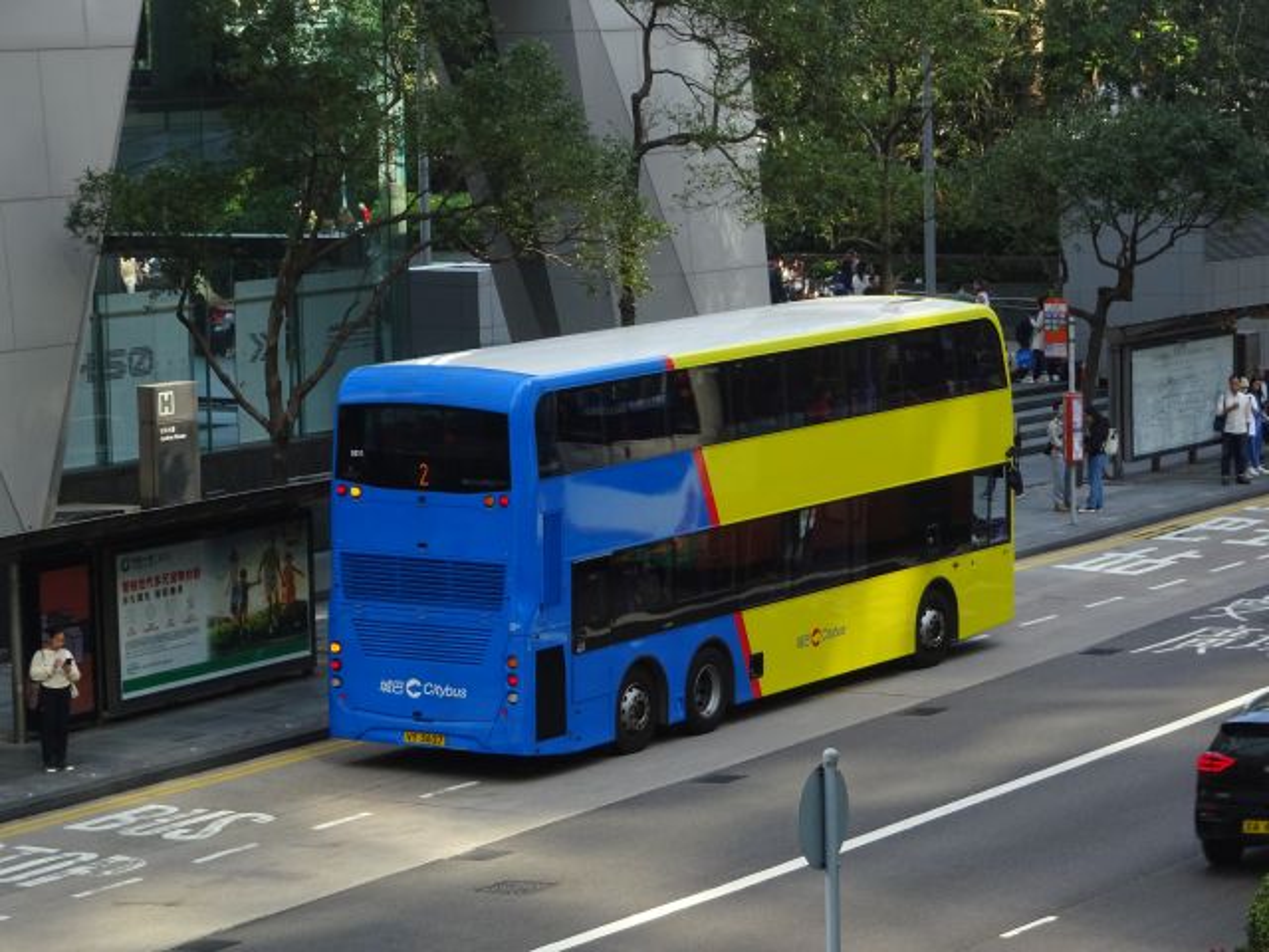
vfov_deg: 11.0
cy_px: 476
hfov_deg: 14.6
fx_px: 4949
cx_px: 634
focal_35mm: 135
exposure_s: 1/160
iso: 160
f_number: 5.6
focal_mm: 23.11
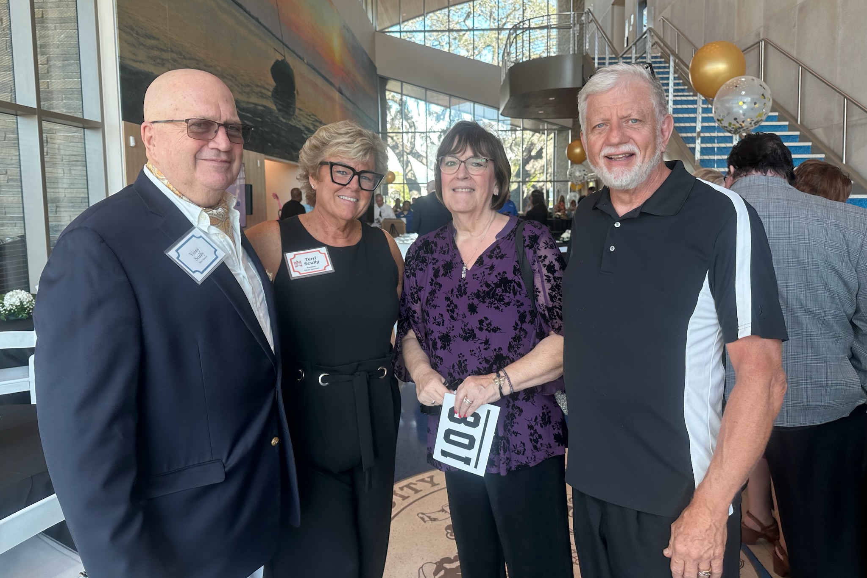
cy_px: 254
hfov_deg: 71.5
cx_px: 434
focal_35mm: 25
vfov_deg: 51.2
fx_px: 602
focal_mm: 6.86
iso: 64
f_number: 1.78
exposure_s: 1/121
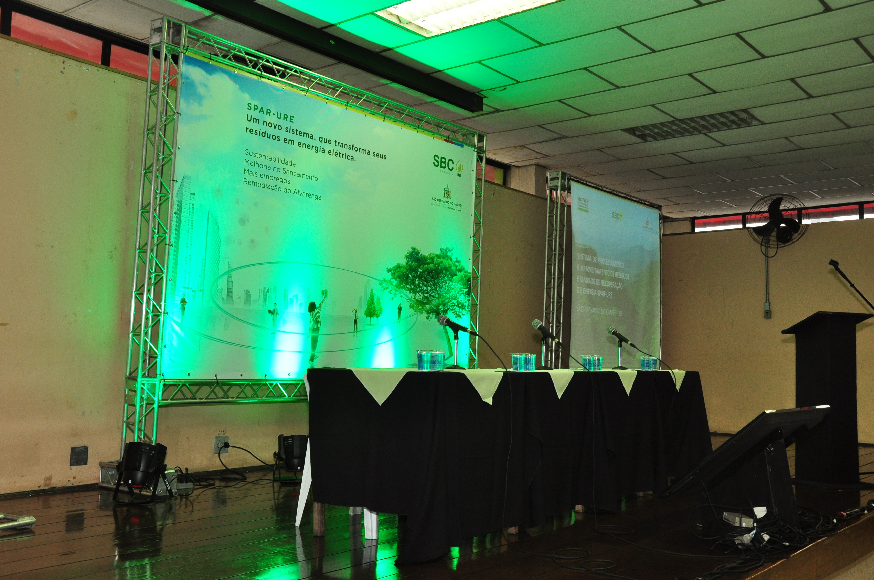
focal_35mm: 36
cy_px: 290
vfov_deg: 36.8
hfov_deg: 53.2
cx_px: 437
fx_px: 873
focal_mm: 24
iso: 800
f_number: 6.3
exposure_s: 1/50
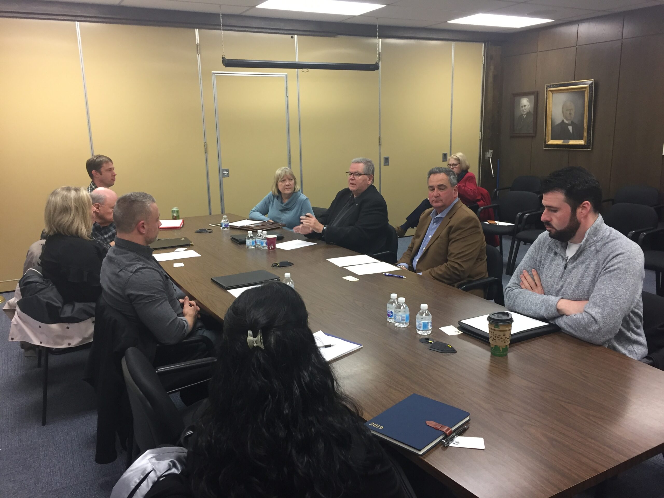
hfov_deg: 61.7
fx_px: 556
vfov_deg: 48.2
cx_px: 332
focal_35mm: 29
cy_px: 249
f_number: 2.2
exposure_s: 1/30
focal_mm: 4.15
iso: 100
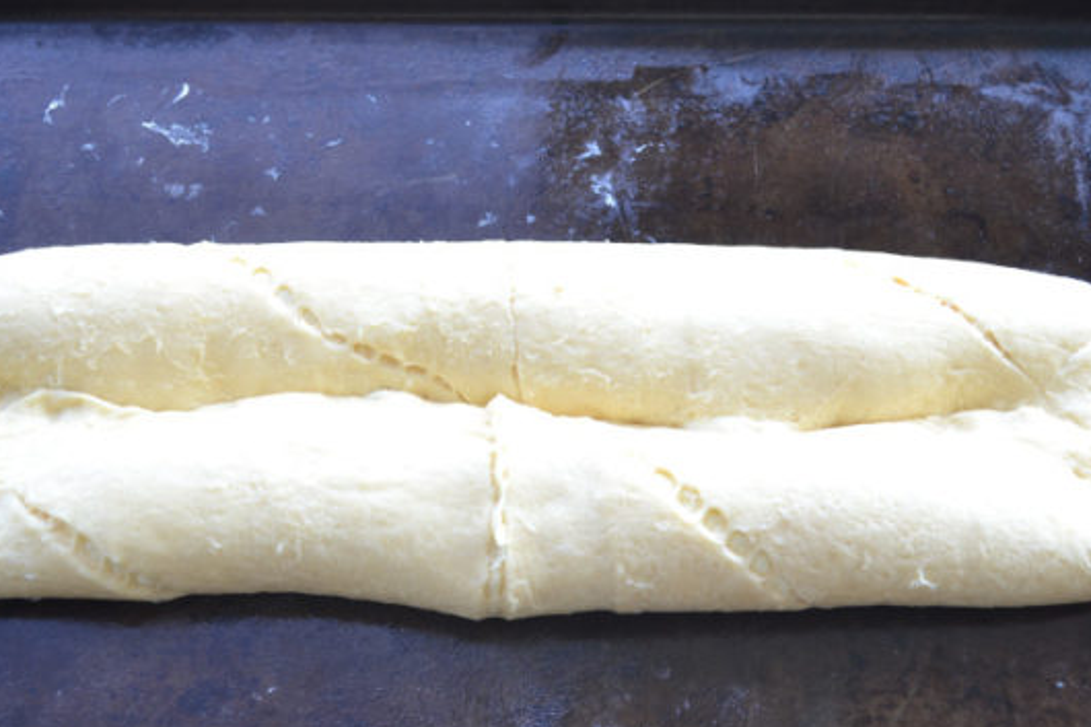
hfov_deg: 34.5
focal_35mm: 58
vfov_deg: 23.4
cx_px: 502
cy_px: 370
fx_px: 1757
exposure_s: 1/25
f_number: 5
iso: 400
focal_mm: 32
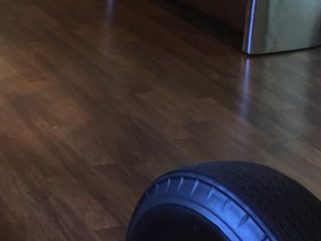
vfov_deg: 15.3
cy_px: -74
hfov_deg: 20.2
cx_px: -46
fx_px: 853
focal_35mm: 92
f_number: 2.2
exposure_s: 1/30
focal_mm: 4.15
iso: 100
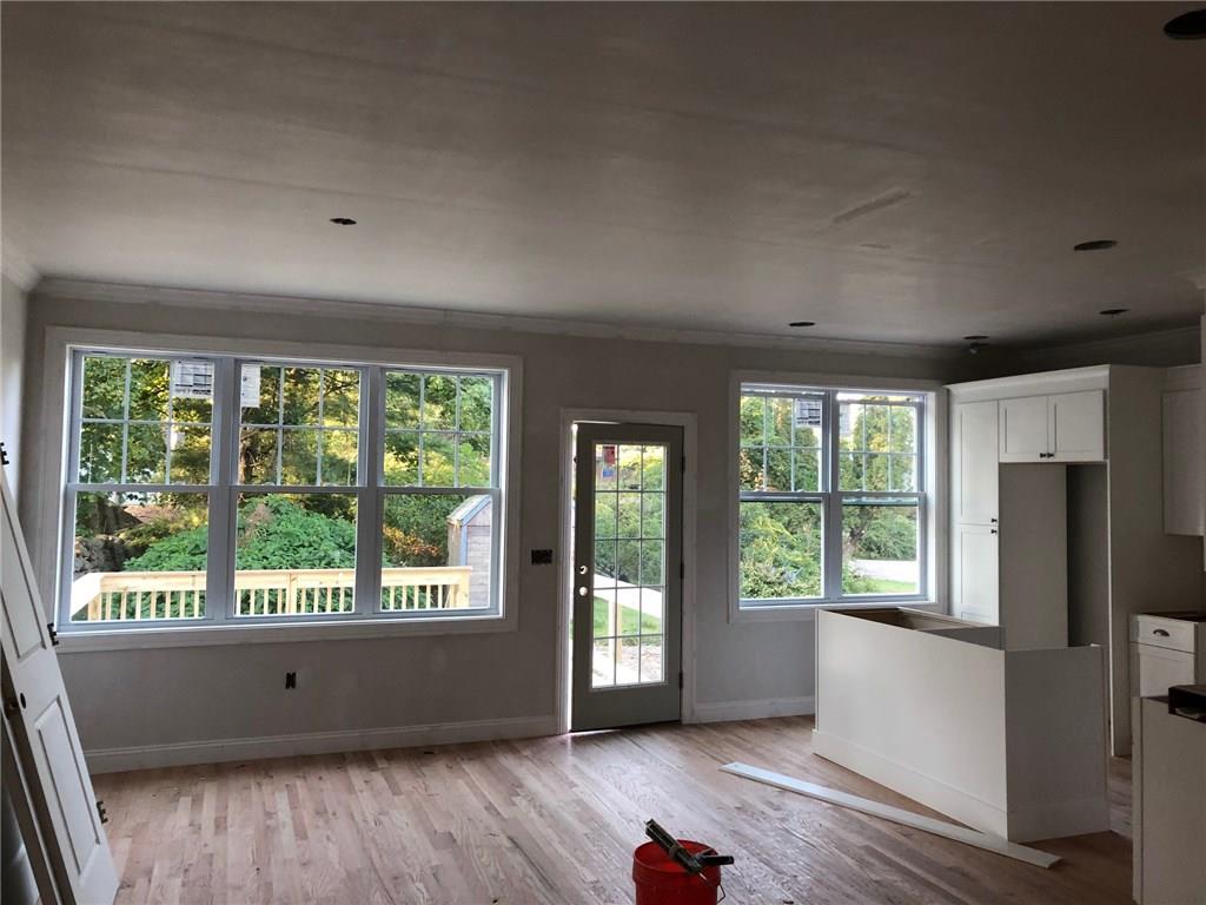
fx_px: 976
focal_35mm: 28
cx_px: 603
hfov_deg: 63.4
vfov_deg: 49.7
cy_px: 452
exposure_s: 1/24
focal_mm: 3.99
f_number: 1.8
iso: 40
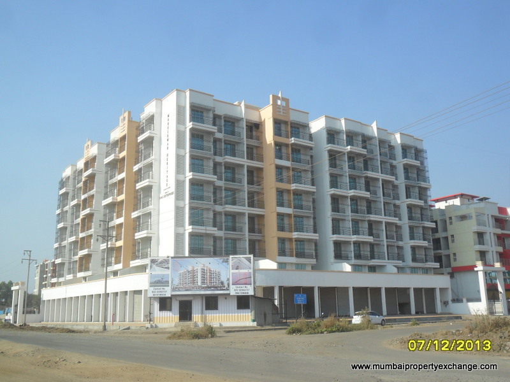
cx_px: 255
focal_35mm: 37
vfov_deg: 38.7
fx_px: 545
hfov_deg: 50.1
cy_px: 191
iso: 100
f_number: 4
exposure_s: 1/1000
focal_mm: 6.6
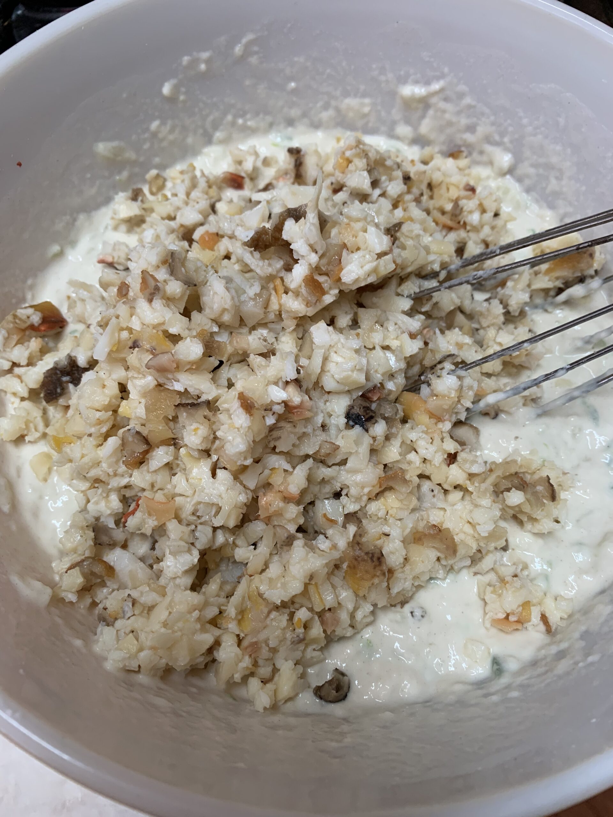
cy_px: 408
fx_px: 614
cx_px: 306
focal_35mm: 26
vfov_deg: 67.3
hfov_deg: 53.1
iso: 100
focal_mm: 4.25
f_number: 1.8
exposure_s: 1/62
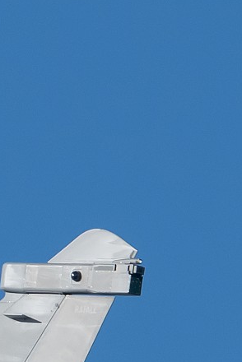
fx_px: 9141
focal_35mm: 908
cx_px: -277
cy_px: 500
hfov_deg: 1.5
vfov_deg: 2.3
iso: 320
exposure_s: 1/1250
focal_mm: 200
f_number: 8
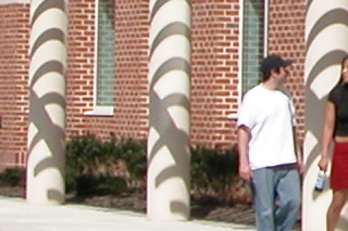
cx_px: 720
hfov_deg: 6.8
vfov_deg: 4.7
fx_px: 2811
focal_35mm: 291
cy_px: -190
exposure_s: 1/430
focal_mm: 9.2
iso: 100
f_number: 7.1
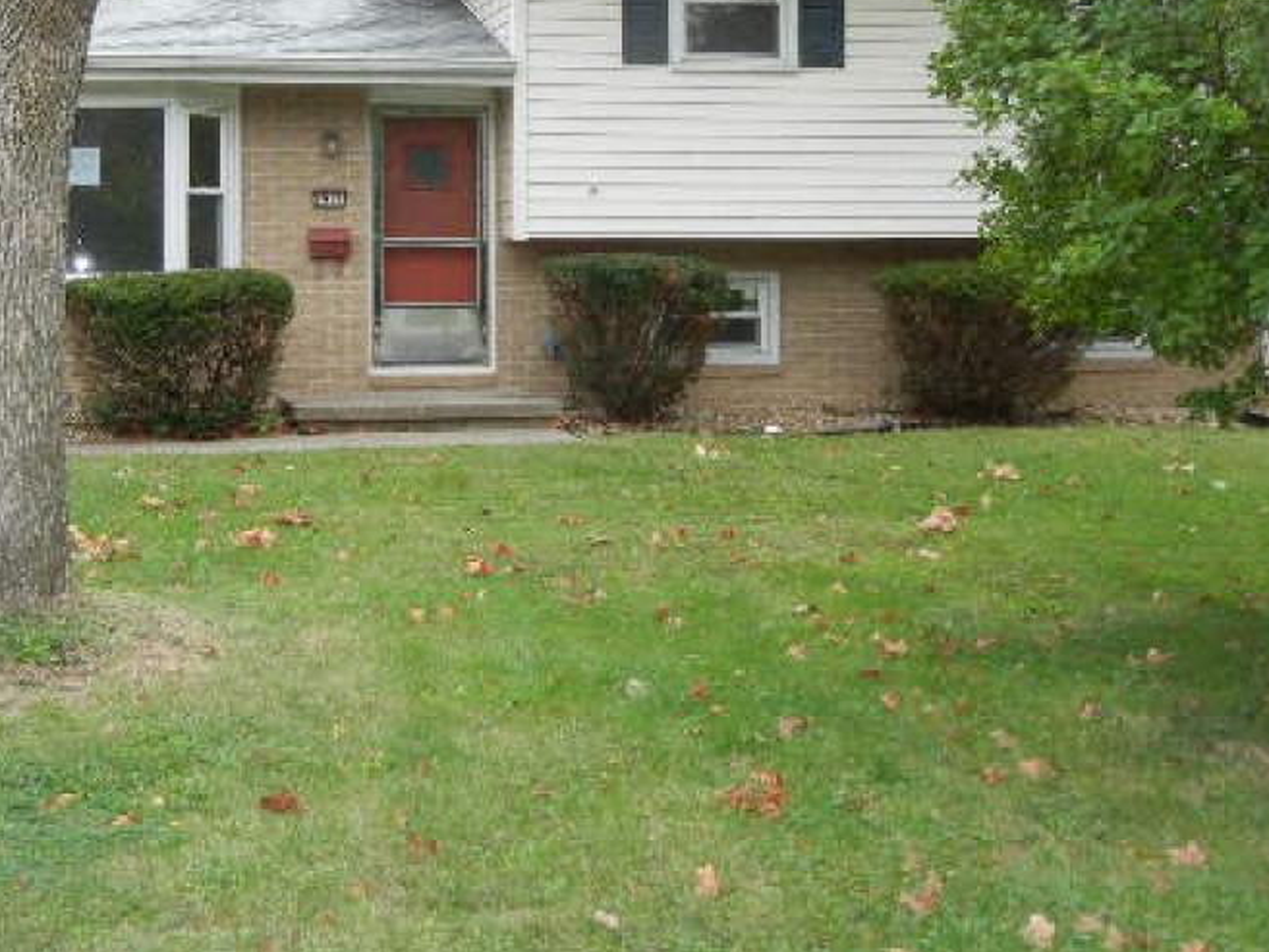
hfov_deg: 36.0
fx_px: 1943
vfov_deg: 27.1
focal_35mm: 53
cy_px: 222
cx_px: 483
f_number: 3.6
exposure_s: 1/433
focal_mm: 6.2
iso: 230
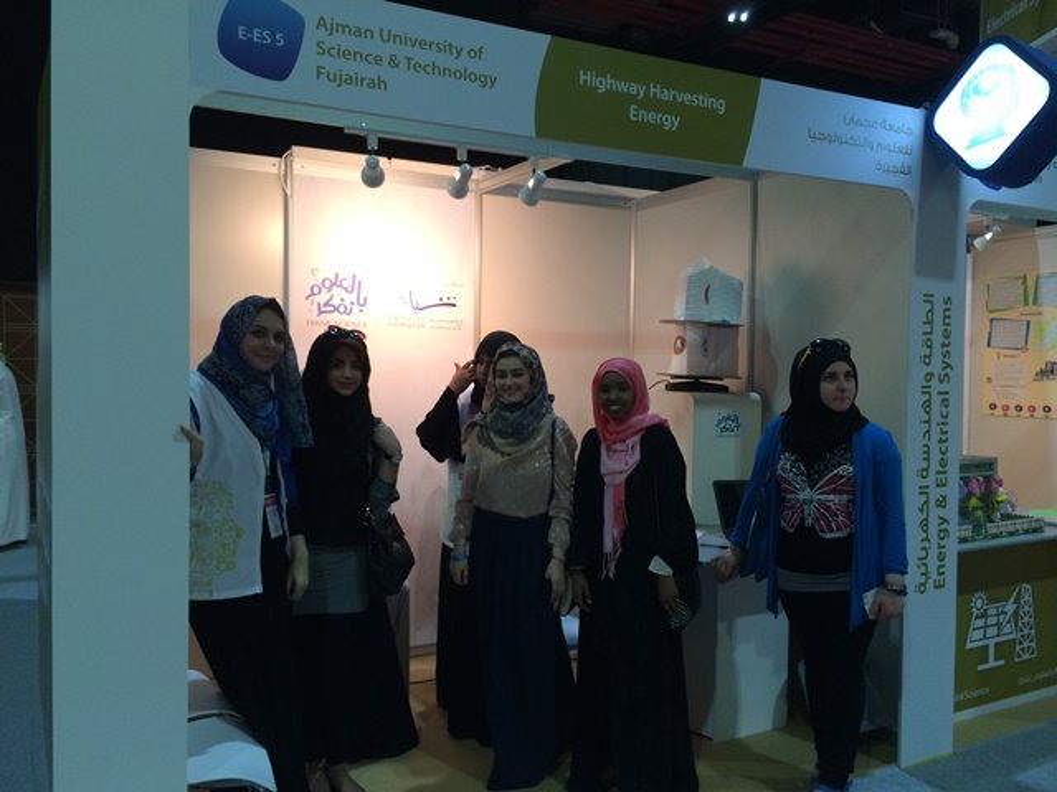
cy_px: 396
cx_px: 528
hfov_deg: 61.7
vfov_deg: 48.2
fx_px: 886
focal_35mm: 29
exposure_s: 1/30
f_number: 2.2
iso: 64
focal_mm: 4.15
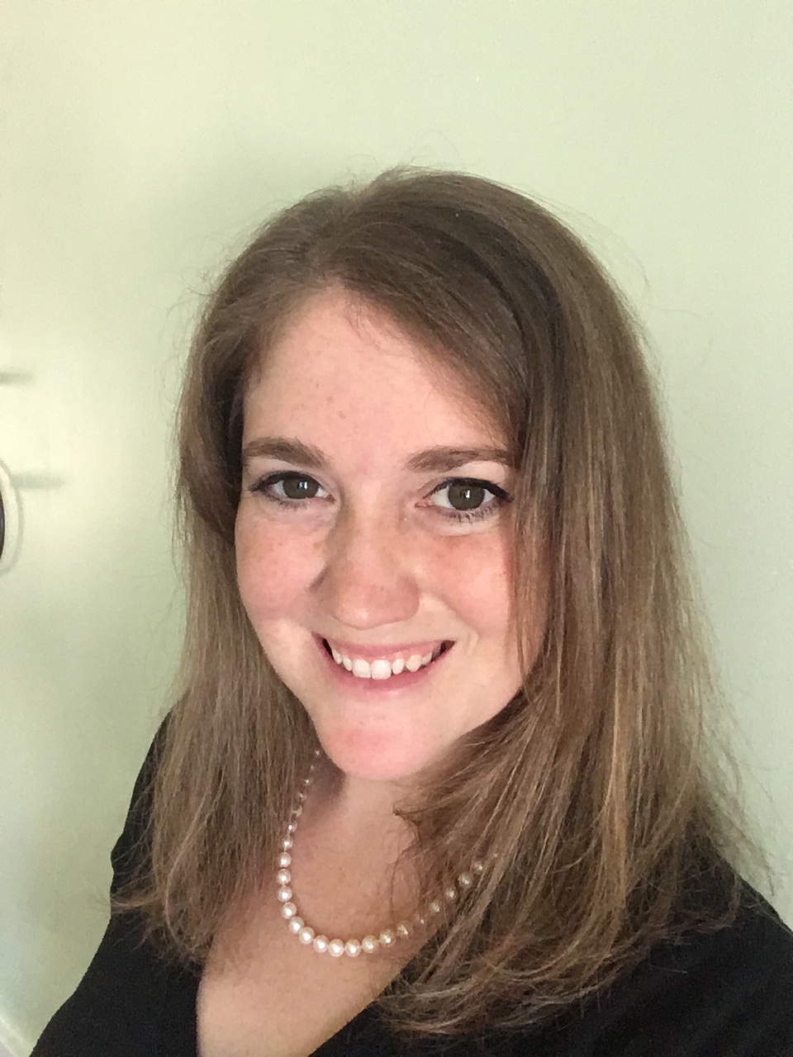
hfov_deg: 45.4
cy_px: 528
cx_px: 396
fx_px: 947
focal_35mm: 31
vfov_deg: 58.4
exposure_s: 1/30
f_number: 2.4
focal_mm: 2.15
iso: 400
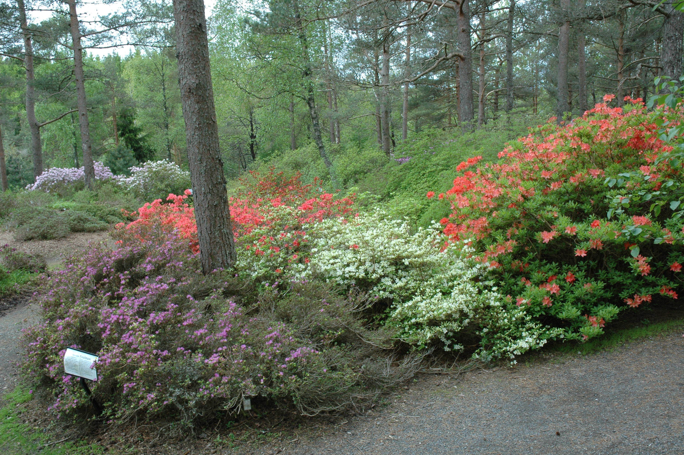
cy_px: 228
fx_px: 683
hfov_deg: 53.2
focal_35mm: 36
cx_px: 342
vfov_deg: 36.8
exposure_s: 1/60
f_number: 9
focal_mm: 24
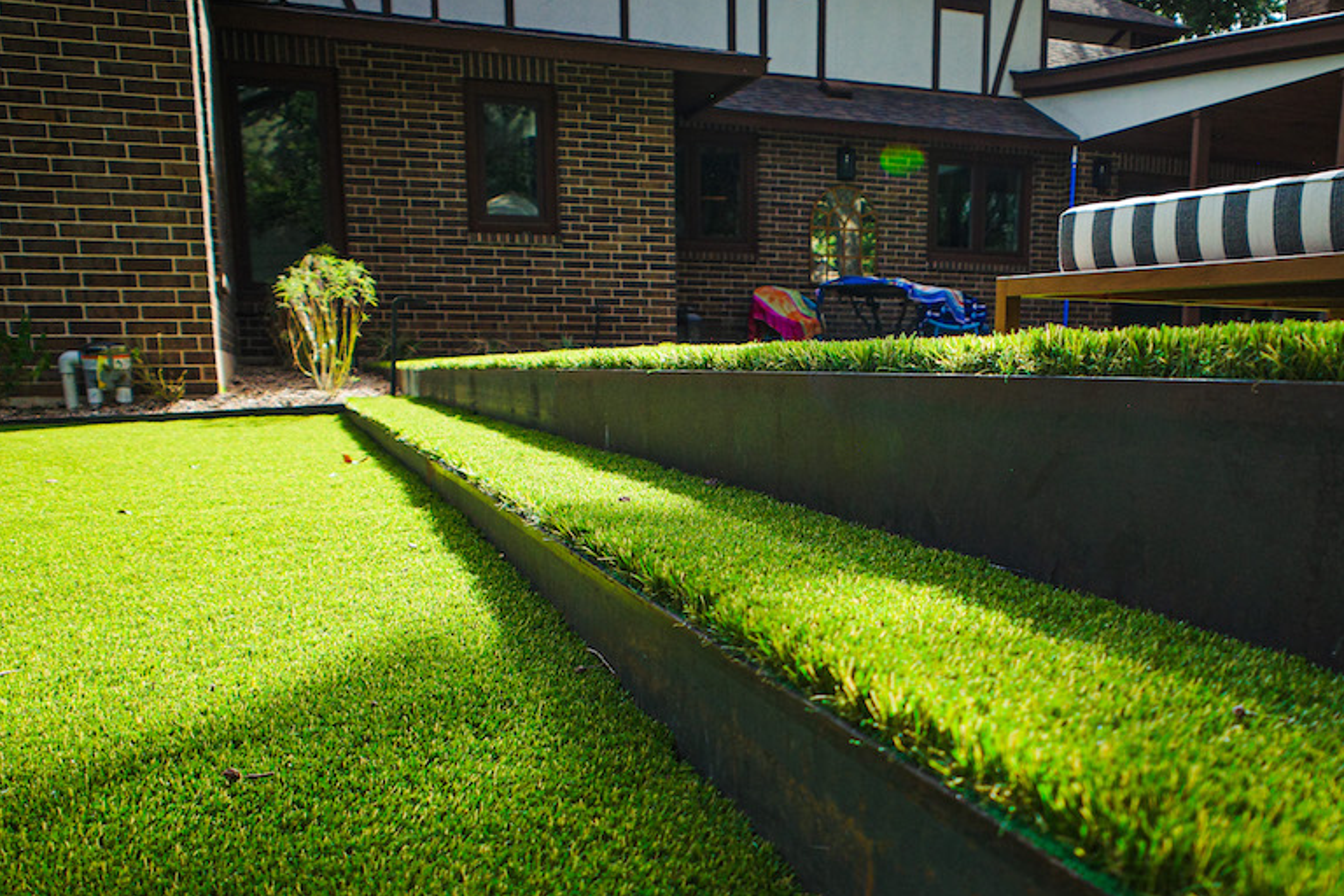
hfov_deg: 53.8
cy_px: 697
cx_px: 845
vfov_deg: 36.7
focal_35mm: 35
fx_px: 1307
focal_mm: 13.8
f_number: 2.8
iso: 320
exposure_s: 1/2000
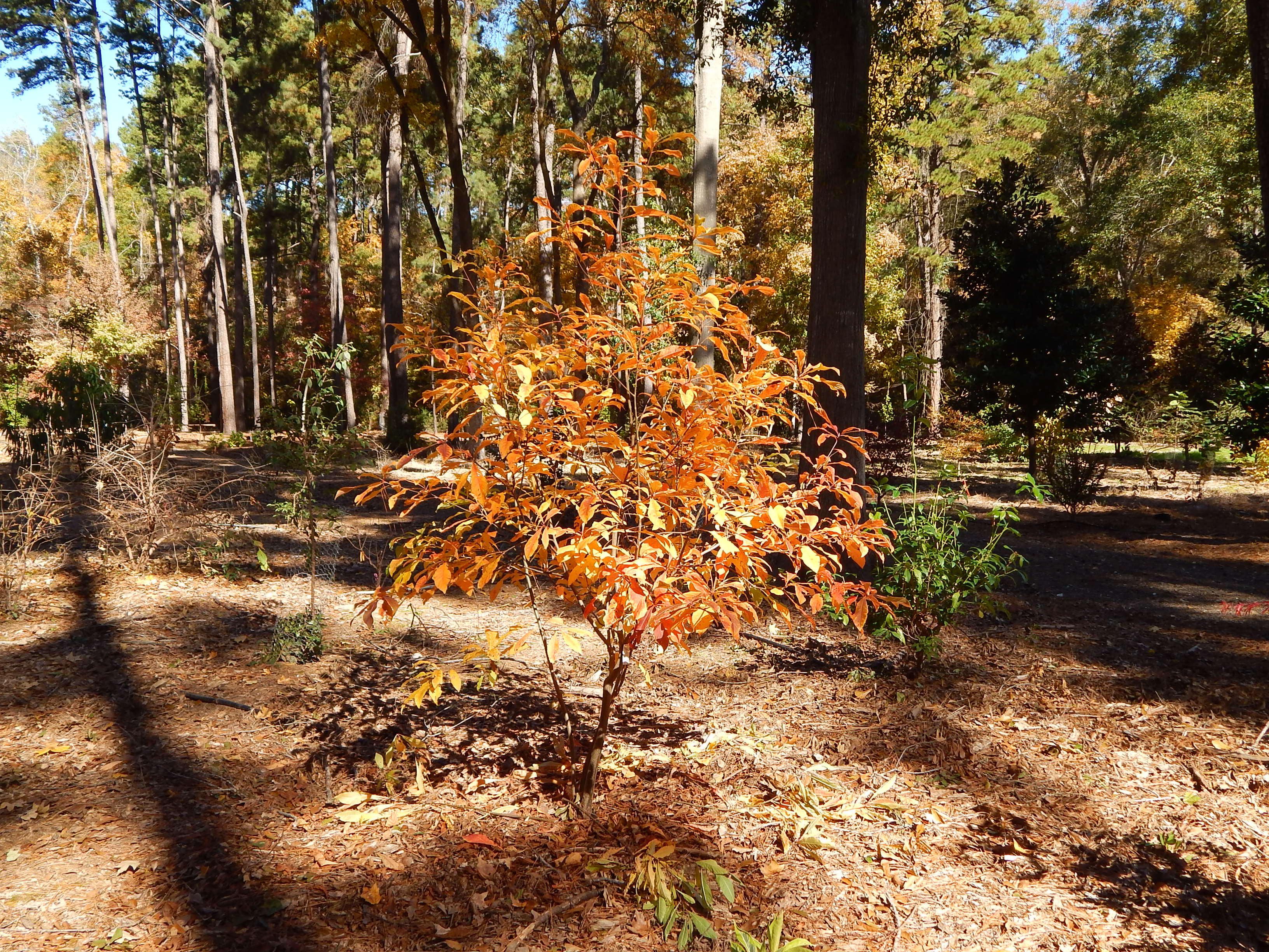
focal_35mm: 35
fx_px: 1283
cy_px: 476
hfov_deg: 52.6
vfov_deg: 40.7
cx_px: 634
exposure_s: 1/400
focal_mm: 6.1
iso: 125
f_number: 3.3
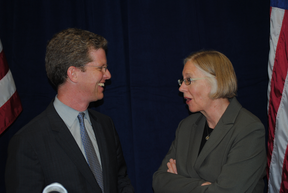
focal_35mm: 57
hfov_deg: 35.0
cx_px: 144
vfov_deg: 23.8
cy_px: 96
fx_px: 457
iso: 200
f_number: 5
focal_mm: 38
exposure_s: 1/60
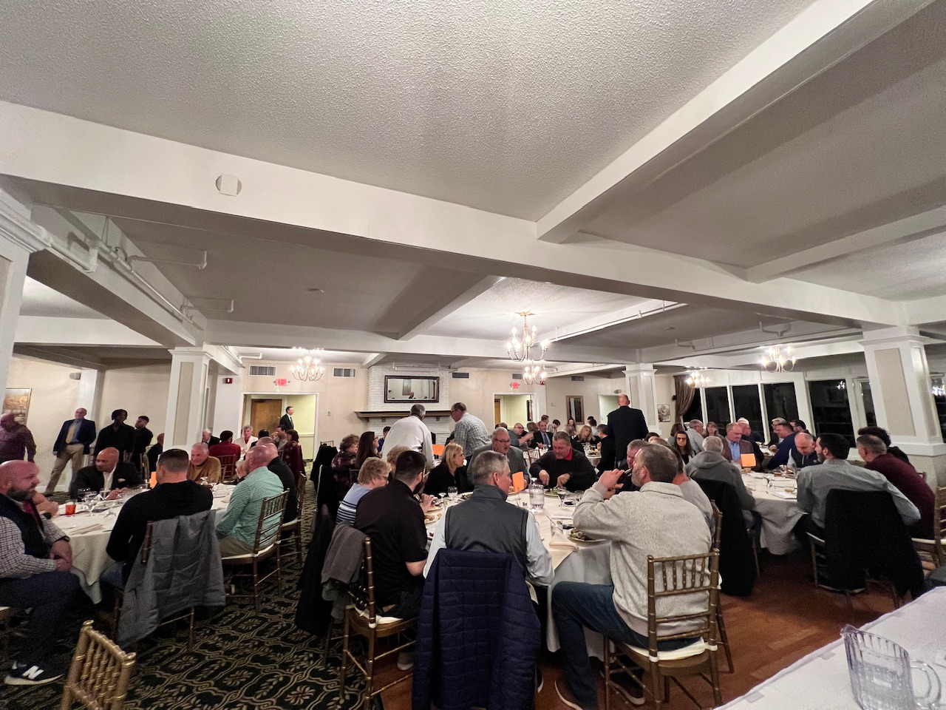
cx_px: 473
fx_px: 355
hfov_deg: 106.2
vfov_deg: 89.9
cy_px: 355
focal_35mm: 13
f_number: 1.8
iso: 400
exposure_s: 1/60
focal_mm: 1.57
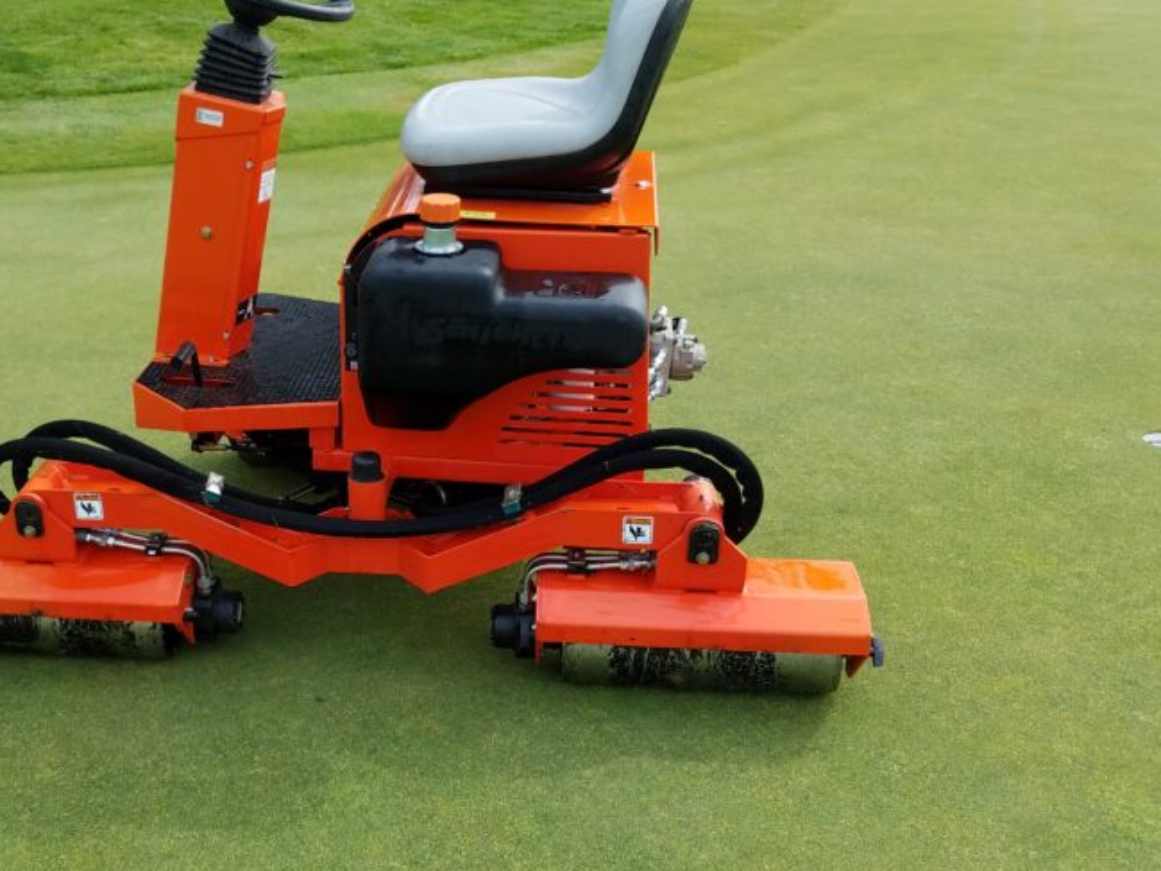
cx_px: 383
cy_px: 519
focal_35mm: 41
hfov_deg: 45.1
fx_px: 1375
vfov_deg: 35.0
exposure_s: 1/1052
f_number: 1.7
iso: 50
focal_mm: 4.2
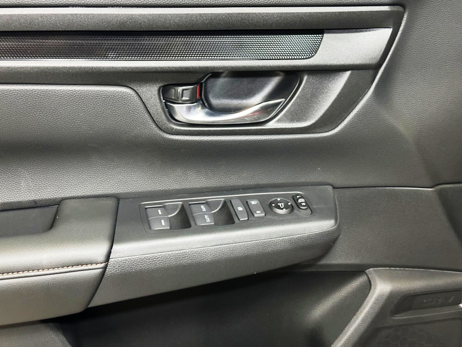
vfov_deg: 30.3
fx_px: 641
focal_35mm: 48
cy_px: 174
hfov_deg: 39.7
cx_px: 231
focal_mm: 6.86
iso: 640
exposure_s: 1/30
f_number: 1.78
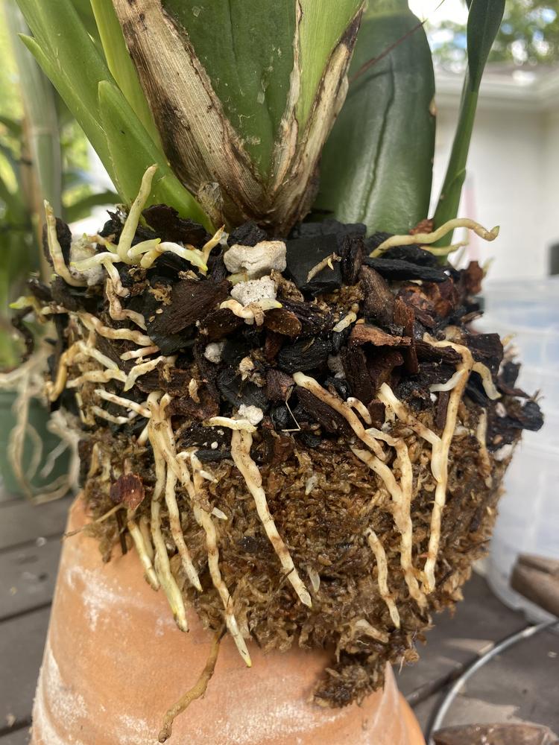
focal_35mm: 25
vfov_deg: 69.4
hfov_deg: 54.9
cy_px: 372
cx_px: 280
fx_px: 538
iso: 40
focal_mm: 4.25
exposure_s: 1/122
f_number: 1.8
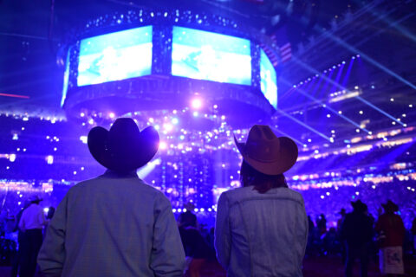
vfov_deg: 37.9
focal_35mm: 35
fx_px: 404
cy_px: 138
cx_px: 208
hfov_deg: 54.4
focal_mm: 35
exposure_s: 1/80
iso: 6400
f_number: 2.8
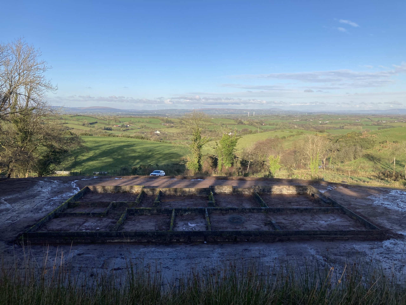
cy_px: 152
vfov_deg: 49.7
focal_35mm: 28
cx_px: 203
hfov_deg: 63.4
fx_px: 328
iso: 20
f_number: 1.8
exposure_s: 1/1333
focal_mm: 3.99
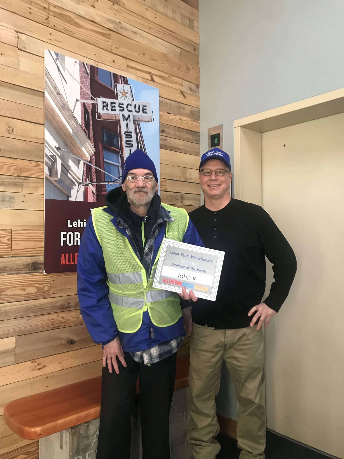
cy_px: 230
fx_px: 371
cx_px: 172
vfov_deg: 63.4
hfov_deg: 49.7
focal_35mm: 28
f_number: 1.8
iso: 40
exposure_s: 1/20
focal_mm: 3.99
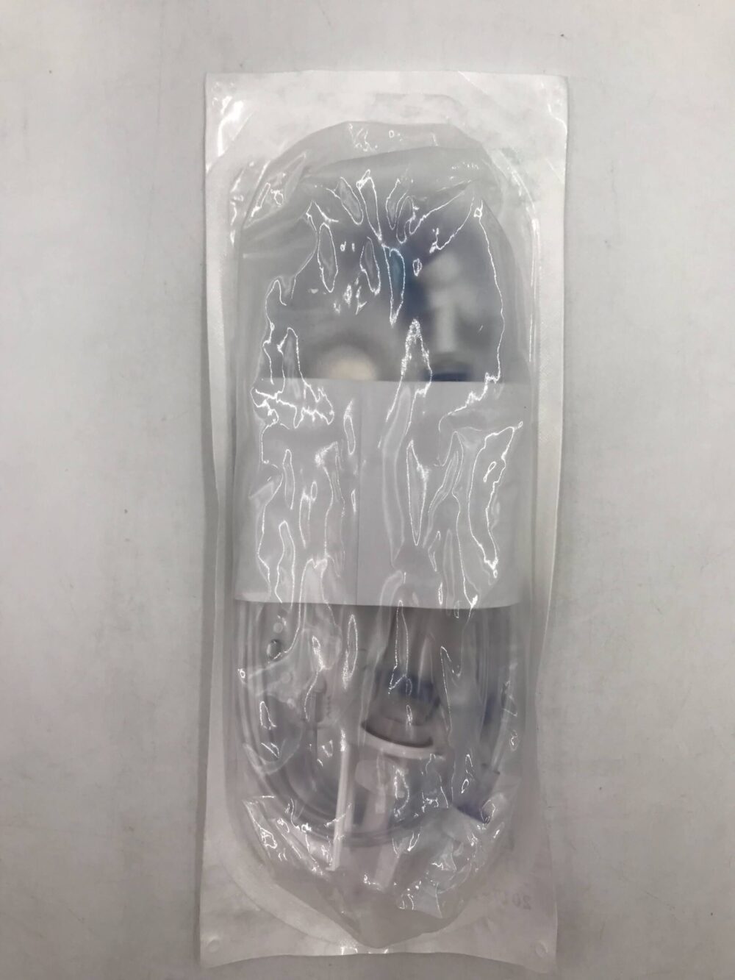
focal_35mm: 28
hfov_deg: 49.8
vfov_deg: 63.4
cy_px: 490
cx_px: 368
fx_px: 793
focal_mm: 3.99
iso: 25
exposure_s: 1/120
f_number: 1.8
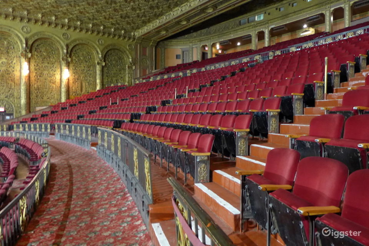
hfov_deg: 69.4
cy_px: 123
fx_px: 266
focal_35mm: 26
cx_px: 184
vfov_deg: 49.6
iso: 400
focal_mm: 5.1
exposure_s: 1/8
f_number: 1.5
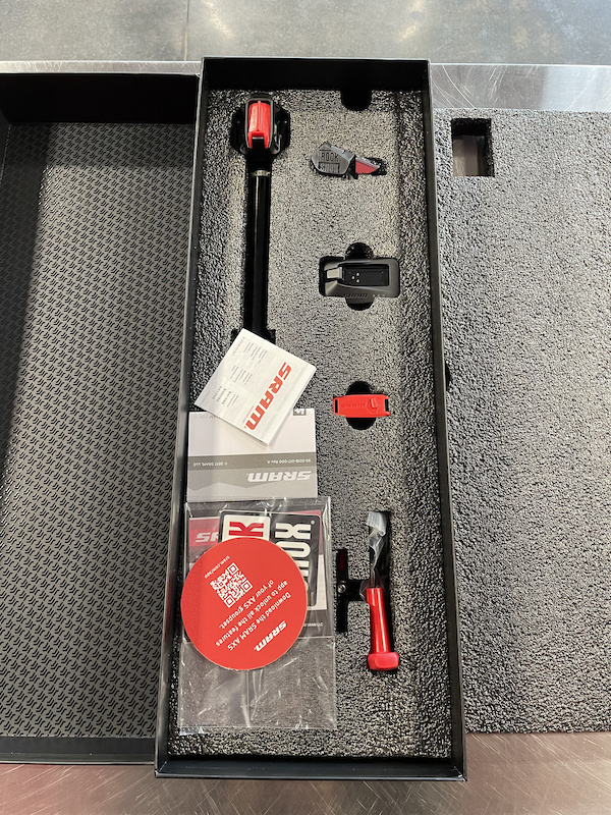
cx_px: 306
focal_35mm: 26
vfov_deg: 67.3
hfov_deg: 53.1
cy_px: 408
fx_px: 612
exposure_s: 1/60
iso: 200
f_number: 1.6
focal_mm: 4.2
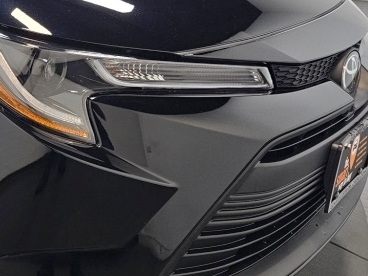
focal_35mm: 64
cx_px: -97
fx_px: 680
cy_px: 57
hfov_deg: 26.2
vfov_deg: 22.6
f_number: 1.7
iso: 500
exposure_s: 1/60
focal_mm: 6.3
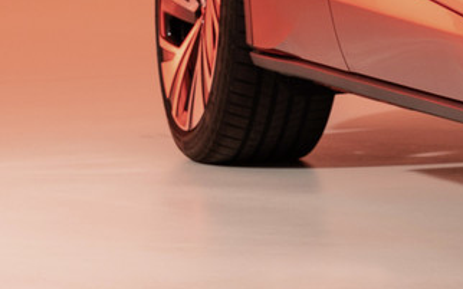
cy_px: -295
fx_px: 3229
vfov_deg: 5.0
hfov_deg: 7.7
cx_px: 1049
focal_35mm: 256
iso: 200
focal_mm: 45
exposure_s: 1/200
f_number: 6.3
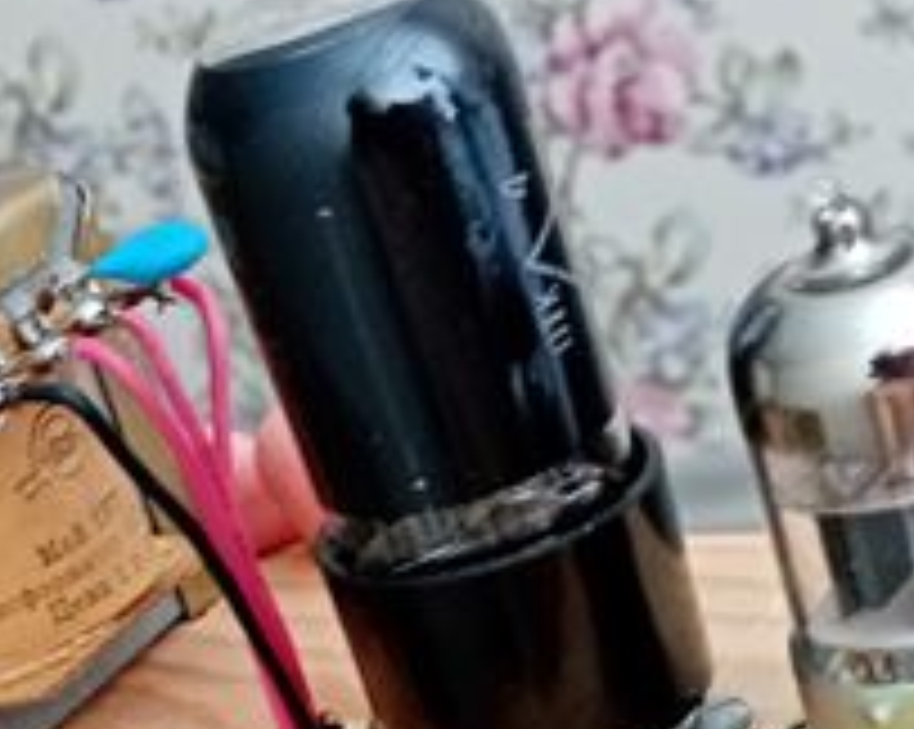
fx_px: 2162
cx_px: 567
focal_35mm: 80
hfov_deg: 23.8
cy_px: 792
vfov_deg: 18.5
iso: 389
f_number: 1.8
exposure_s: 1/33.3
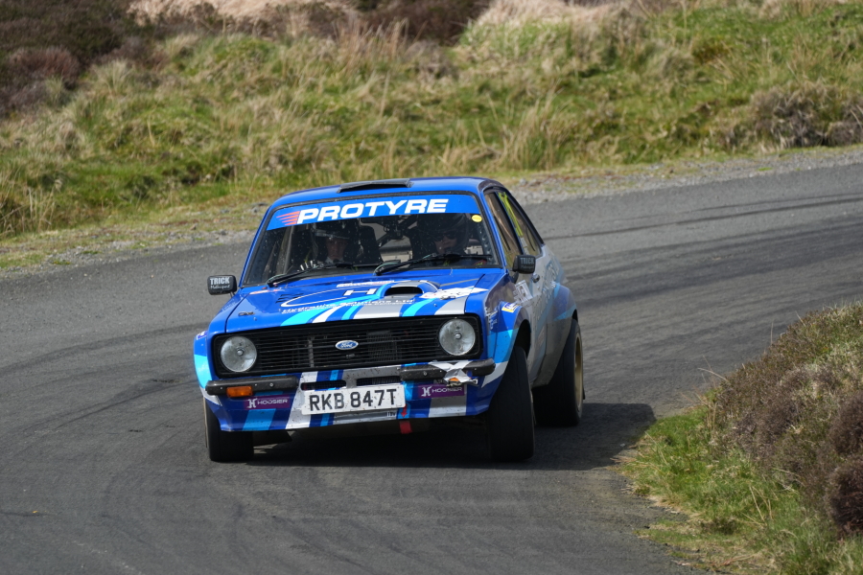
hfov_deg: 5.3
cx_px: 432
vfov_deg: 3.5
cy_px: 288
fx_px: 9372
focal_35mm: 391
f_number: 7.1
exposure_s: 1/500
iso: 400
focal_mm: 391
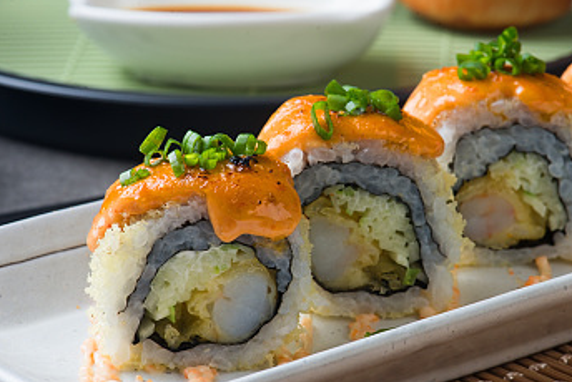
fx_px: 2465
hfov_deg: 13.2
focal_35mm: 155
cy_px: 208
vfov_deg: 8.9
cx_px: 339
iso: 250
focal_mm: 105
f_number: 18
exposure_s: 1/160
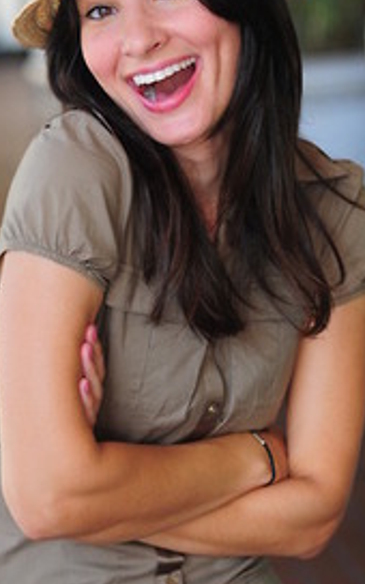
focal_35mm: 191
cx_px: 194
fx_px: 3040
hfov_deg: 6.9
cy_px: 442
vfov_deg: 10.9
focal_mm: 85
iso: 200
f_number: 4
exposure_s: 1/160
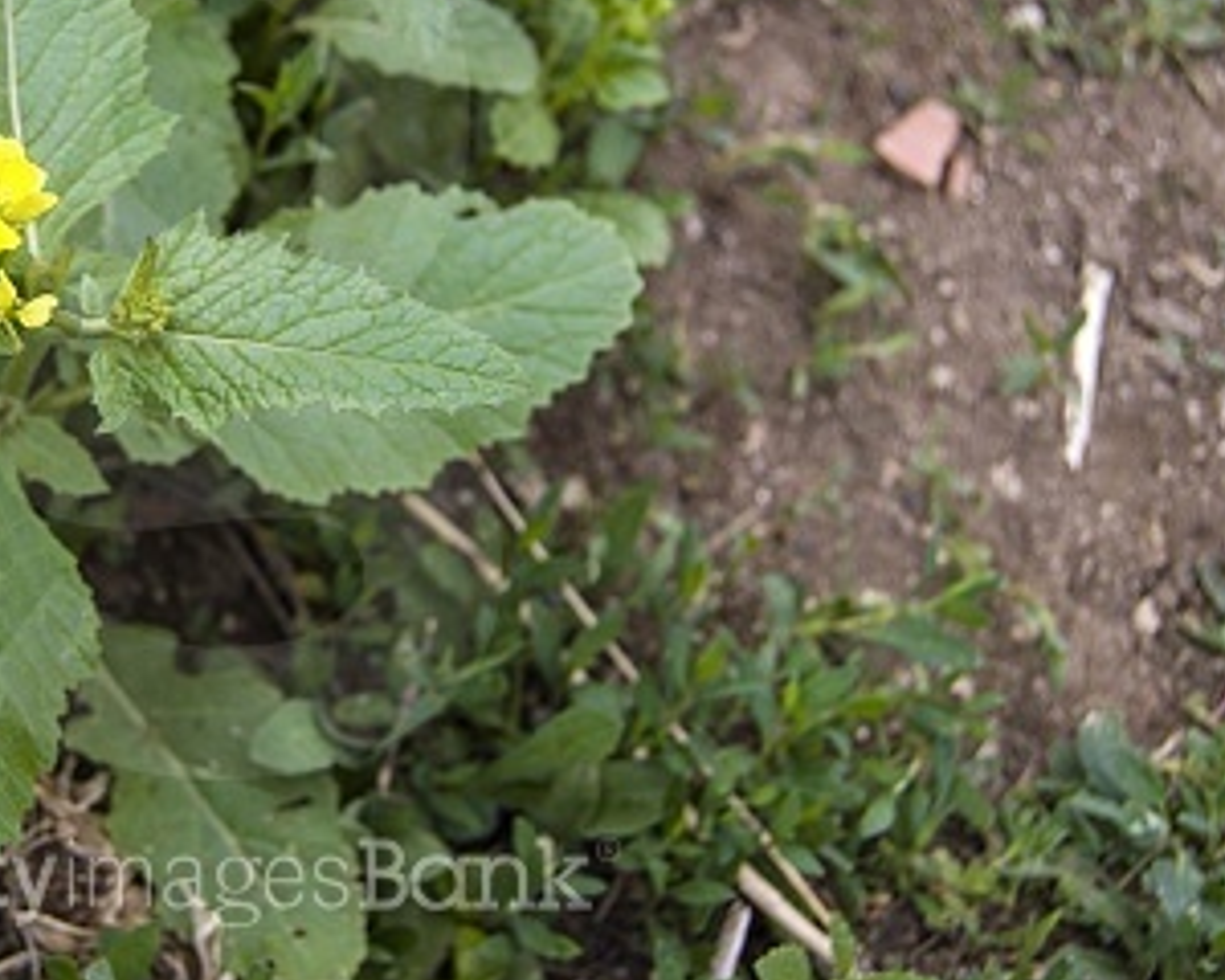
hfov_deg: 33.2
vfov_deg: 27.6
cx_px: 235
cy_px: 372
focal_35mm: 55
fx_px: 1987
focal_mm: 23
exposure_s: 1/80
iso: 400
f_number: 4.5
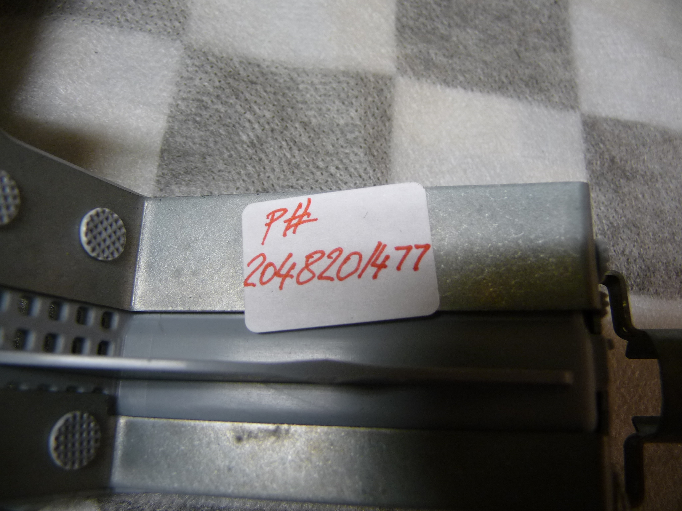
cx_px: 341
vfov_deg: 49.7
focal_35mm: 28
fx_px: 552
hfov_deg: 63.4
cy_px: 256
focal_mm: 4.7
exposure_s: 1/30
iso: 125
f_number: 3.3
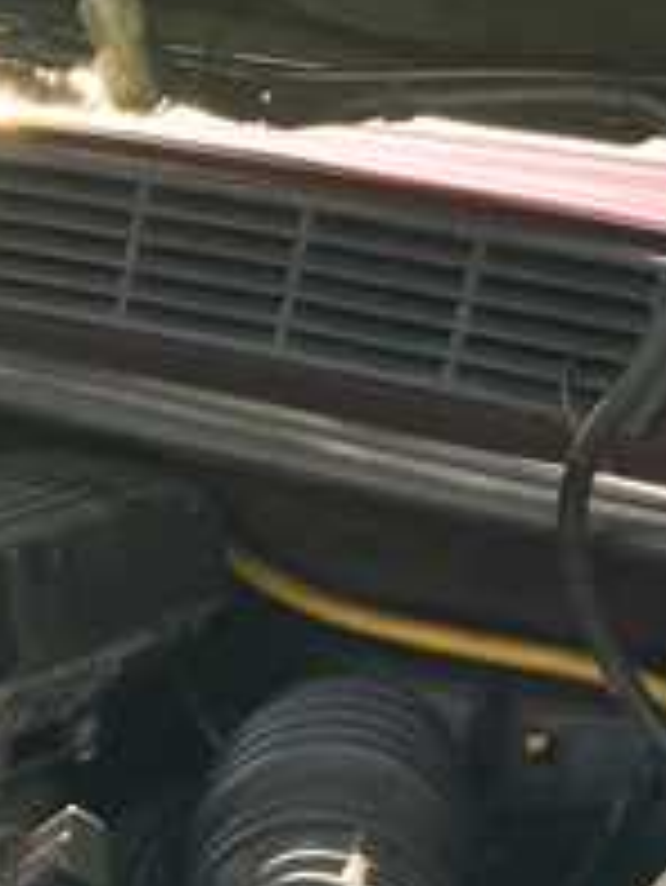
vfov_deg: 12.8
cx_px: -324
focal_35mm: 147
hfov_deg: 9.8
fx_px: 3767
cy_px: 1300
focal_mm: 4.15
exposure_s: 1/100
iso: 40
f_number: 2.2
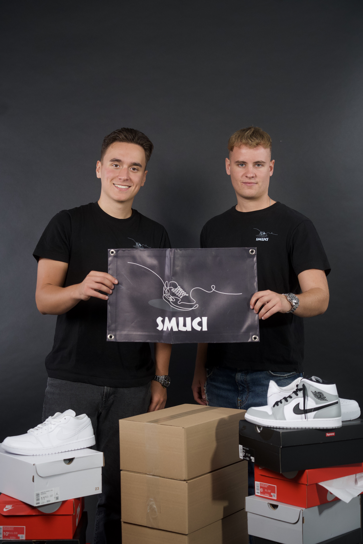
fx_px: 817
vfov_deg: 36.9
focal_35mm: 54
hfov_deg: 25.1
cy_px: 272
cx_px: 182
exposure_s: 1/320
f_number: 4
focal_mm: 54
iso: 1600
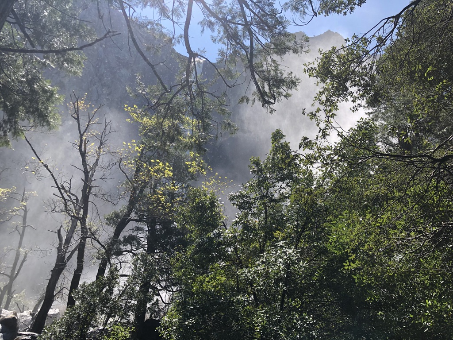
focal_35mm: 28
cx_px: 226
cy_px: 170
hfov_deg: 63.4
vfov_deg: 49.7
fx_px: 366
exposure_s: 1/1185
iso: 20
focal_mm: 4
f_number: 1.8
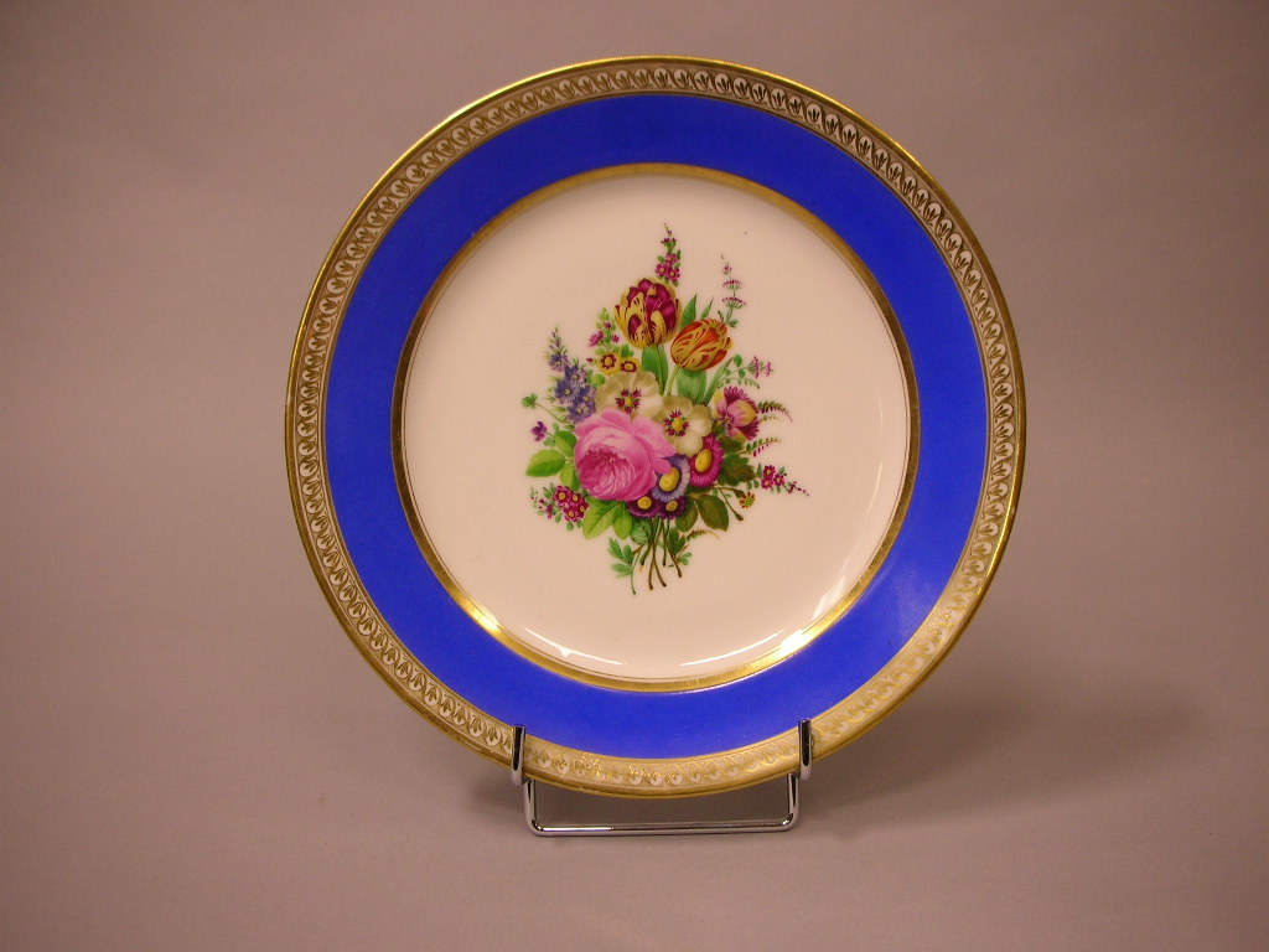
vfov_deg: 40.7
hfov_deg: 52.6
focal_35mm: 35
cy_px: 476
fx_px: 1283
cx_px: 634
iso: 50
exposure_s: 1/23
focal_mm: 5.8
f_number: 3
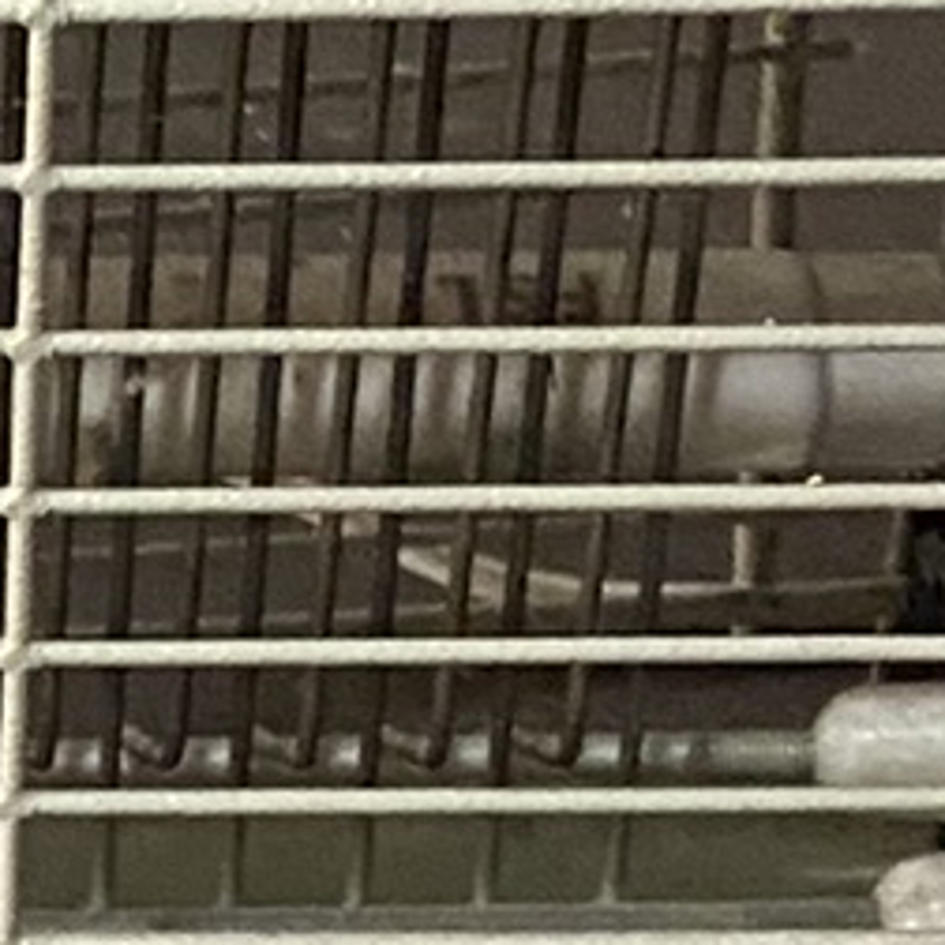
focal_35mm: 187
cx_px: -502
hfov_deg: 9.1
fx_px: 5776
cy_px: 412
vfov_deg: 9.4
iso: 640
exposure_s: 1/30
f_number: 1.8
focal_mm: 4.25
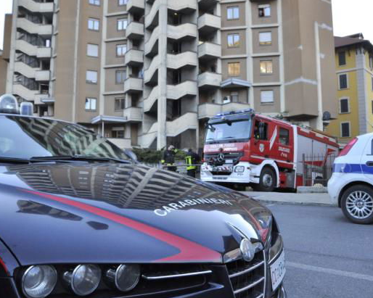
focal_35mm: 31
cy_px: 149
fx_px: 342
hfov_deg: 57.1
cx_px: 198
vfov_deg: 47.1
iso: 1250
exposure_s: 1/500
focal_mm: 18
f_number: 6.3
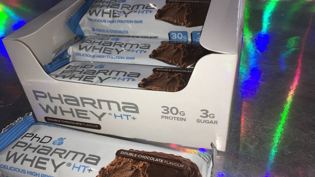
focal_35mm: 32
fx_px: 267
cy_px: 106
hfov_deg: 61.0
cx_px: 157
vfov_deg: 36.6
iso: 25
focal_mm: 4.15
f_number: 2.2
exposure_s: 1/149
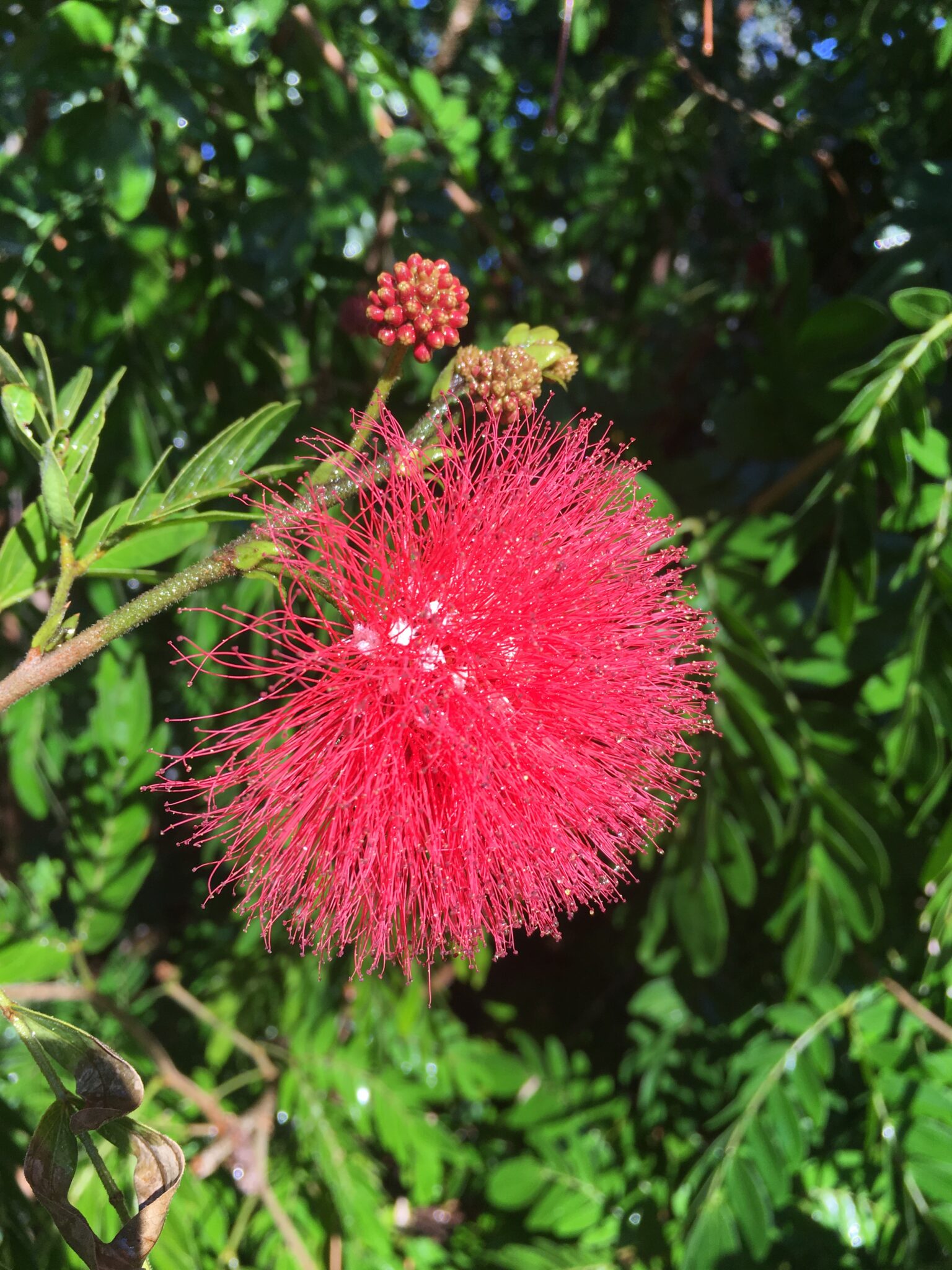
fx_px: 1063
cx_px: 476
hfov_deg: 48.2
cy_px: 635
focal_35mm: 29
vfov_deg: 61.7
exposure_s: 1/394
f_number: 2.2
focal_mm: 4.15
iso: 25
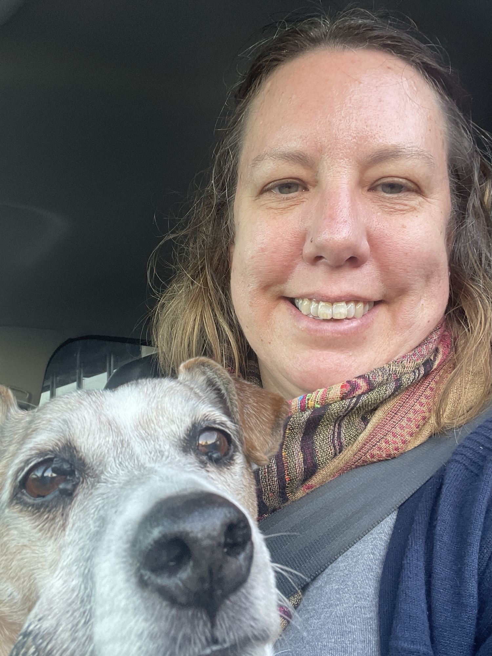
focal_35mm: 30
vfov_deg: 60.0
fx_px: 569
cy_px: 328
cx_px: 246
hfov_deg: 46.8
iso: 100
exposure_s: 1/121
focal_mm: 2.71
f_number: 2.2
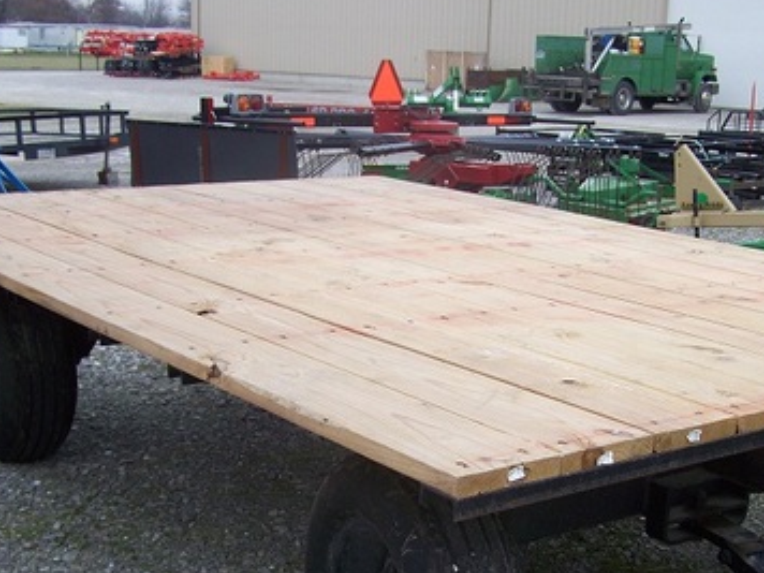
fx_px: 1280
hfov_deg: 33.2
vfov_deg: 25.0
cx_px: 449
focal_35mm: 58
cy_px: 403
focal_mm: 6.3
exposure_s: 1/125
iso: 64
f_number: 2.8
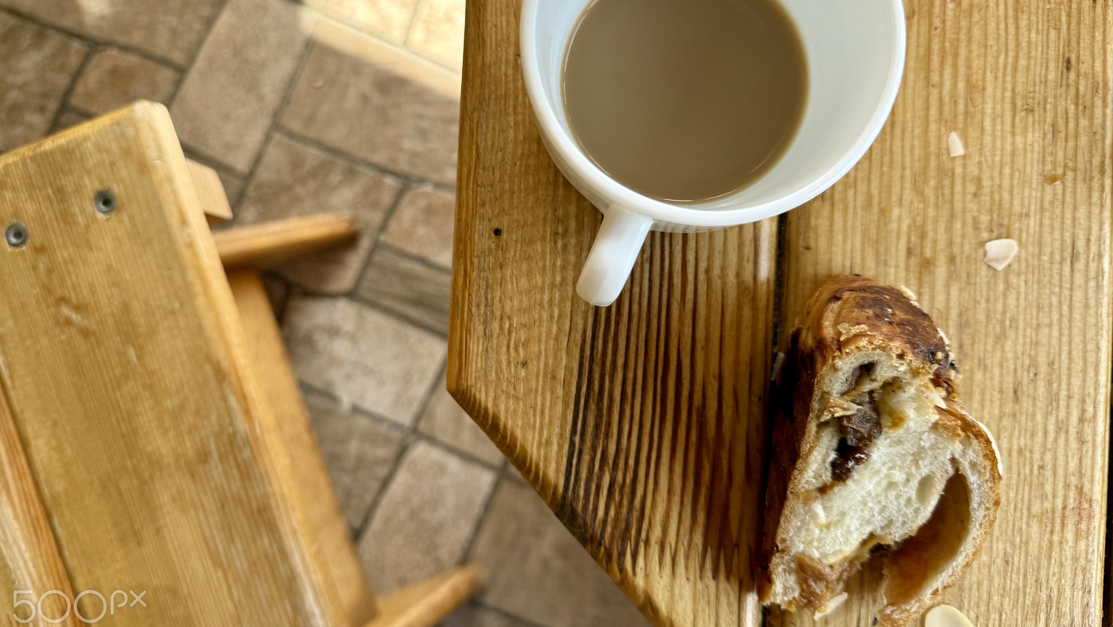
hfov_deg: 69.8
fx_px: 797
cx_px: 543
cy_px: 270
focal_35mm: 27
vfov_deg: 42.8
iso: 100
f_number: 1.78
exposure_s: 1/356
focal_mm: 6.76
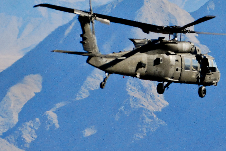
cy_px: 62
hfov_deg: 2.9
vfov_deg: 1.9
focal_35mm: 715
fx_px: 4493
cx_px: 252
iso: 800
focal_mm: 170
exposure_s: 1/2500
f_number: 6.3
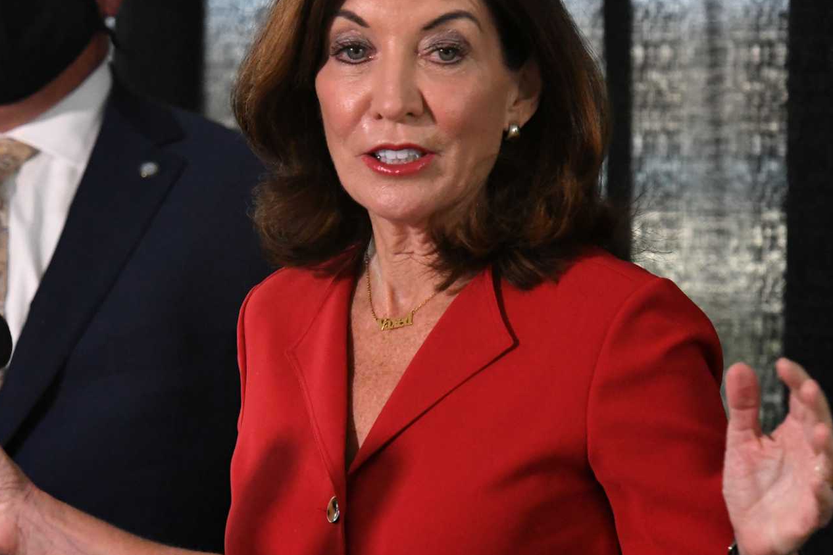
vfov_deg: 3.9
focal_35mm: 352
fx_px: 8140
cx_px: 214
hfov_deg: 5.9
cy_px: 109
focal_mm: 145
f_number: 4
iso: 3200
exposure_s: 1/320
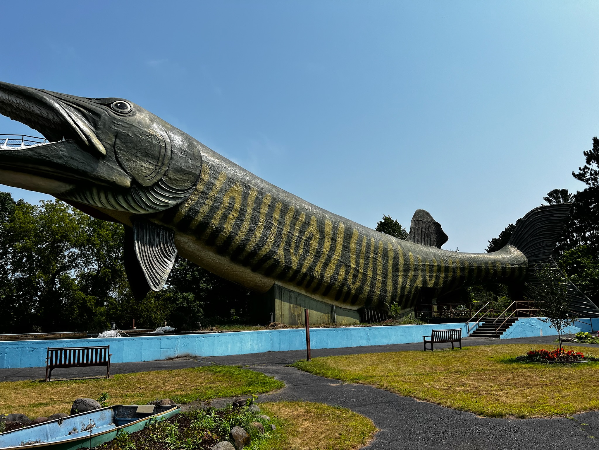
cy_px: 225
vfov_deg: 53.1
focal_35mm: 26
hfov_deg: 67.3
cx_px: 300
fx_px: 450
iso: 50
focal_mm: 5.7
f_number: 1.5
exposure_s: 1/6211
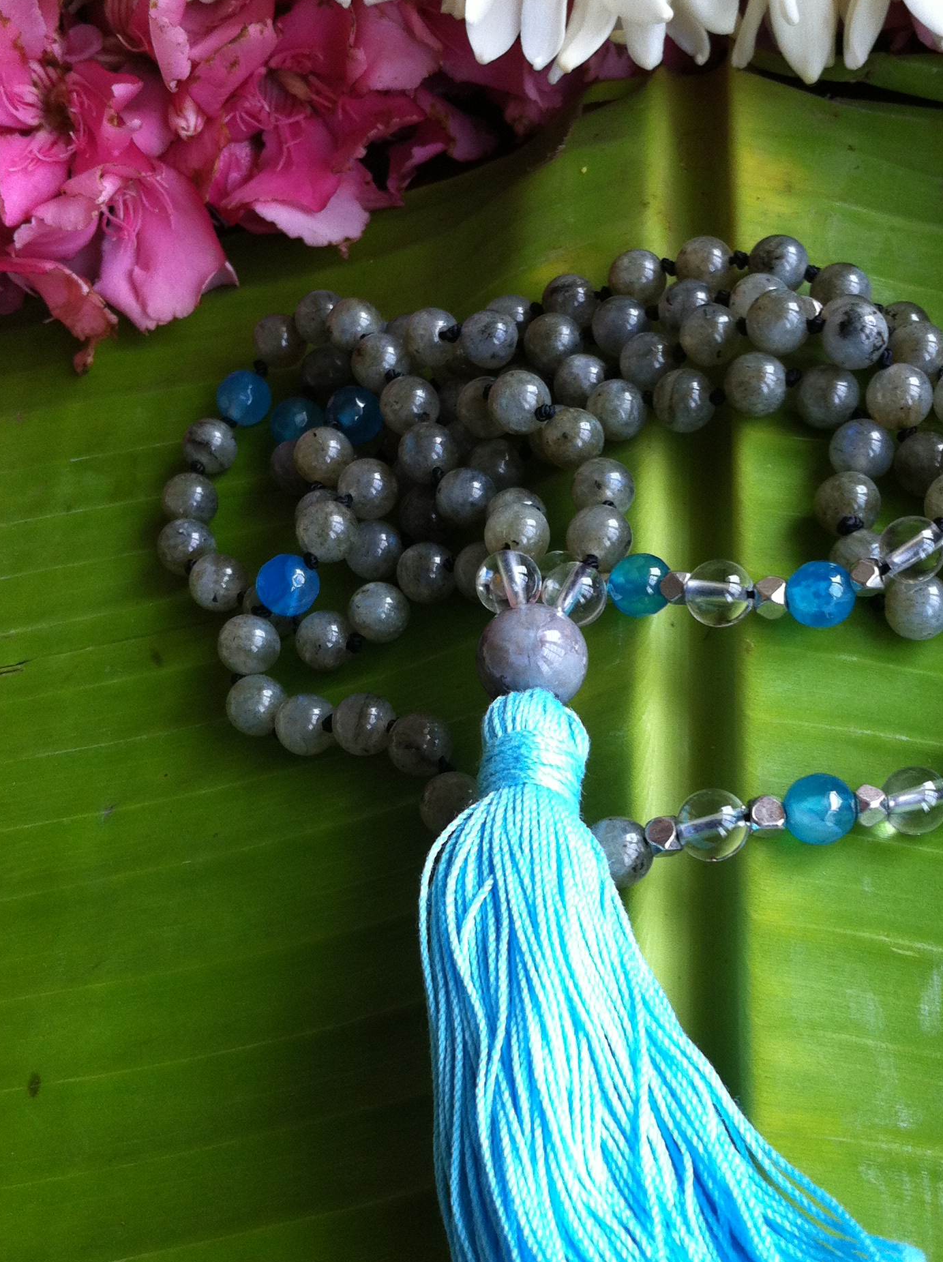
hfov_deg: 29.4
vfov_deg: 38.9
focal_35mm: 49
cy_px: 693
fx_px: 1784
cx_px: 623
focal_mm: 3.85
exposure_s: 1/50
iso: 100
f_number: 2.8
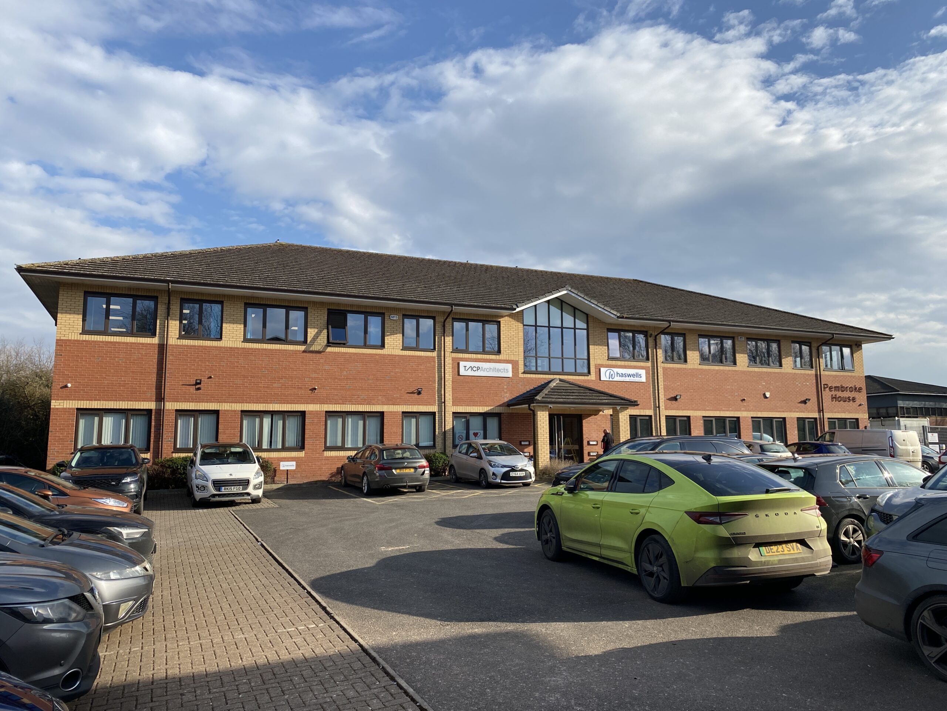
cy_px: 356
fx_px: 711
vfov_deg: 53.1
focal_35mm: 26
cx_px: 474
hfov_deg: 67.3
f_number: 1.8
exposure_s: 1/2268
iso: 32
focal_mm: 4.25
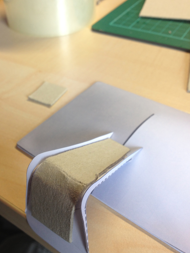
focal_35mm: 40
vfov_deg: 46.8
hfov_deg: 35.9
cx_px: 83
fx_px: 293
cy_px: 134
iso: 50
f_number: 2.4
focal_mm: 4.28
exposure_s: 1/24
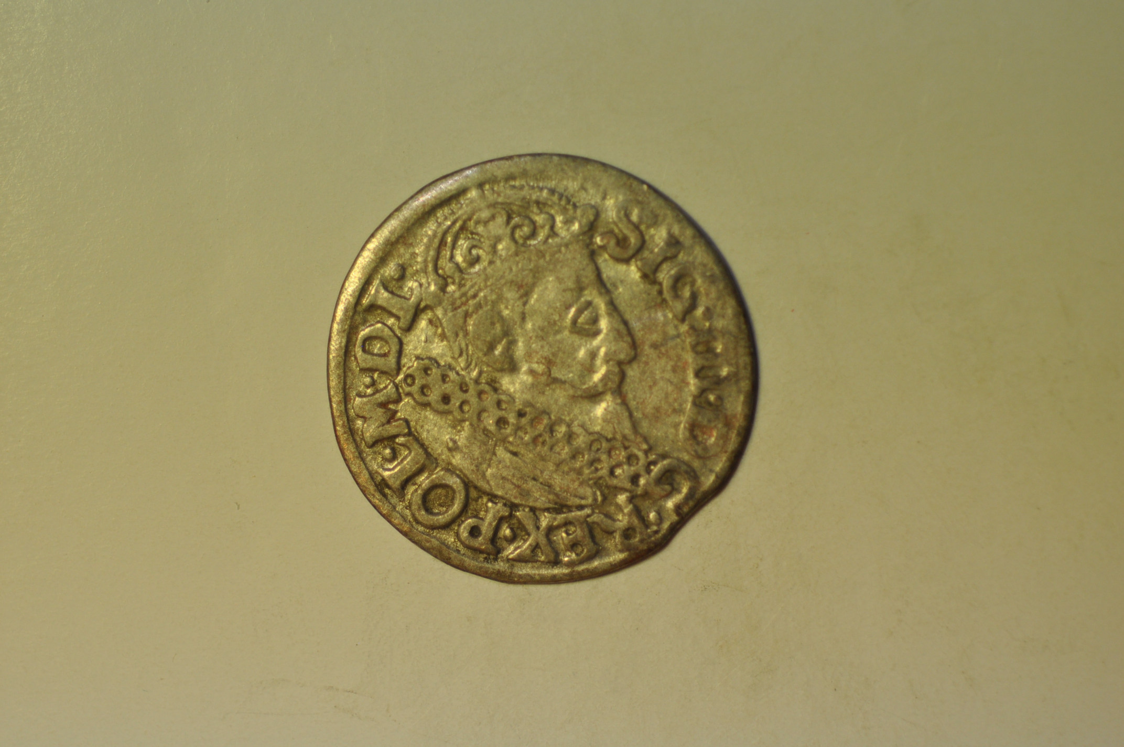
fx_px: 2807
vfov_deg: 15.2
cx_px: 562
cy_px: 374
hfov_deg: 22.6
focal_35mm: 90
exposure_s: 1/250
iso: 400
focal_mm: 60
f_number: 4
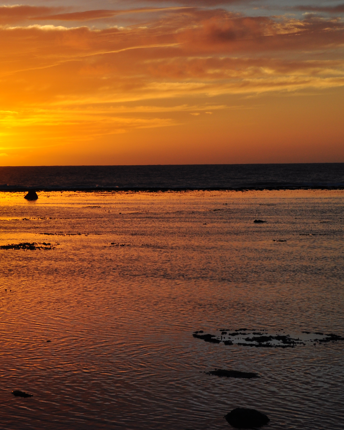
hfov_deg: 13.5
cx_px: -20
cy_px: 214
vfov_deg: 17.2
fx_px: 1423
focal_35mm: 112
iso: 200
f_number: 13
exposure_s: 1/200
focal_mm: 45
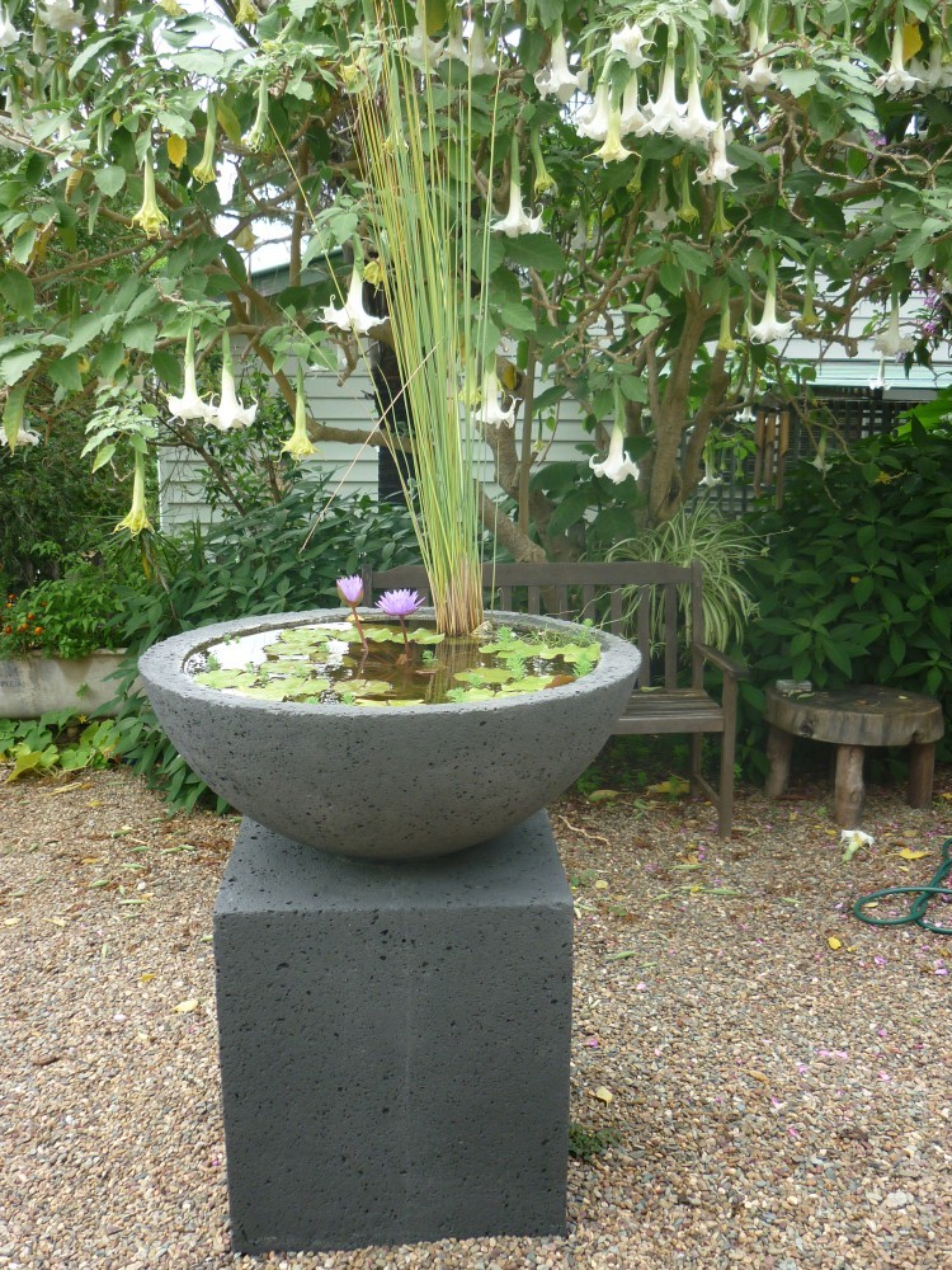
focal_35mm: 33
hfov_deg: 42.9
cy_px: 635
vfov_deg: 55.4
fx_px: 1210
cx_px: 476
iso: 80
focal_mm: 5.5
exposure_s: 1/160
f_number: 2.8
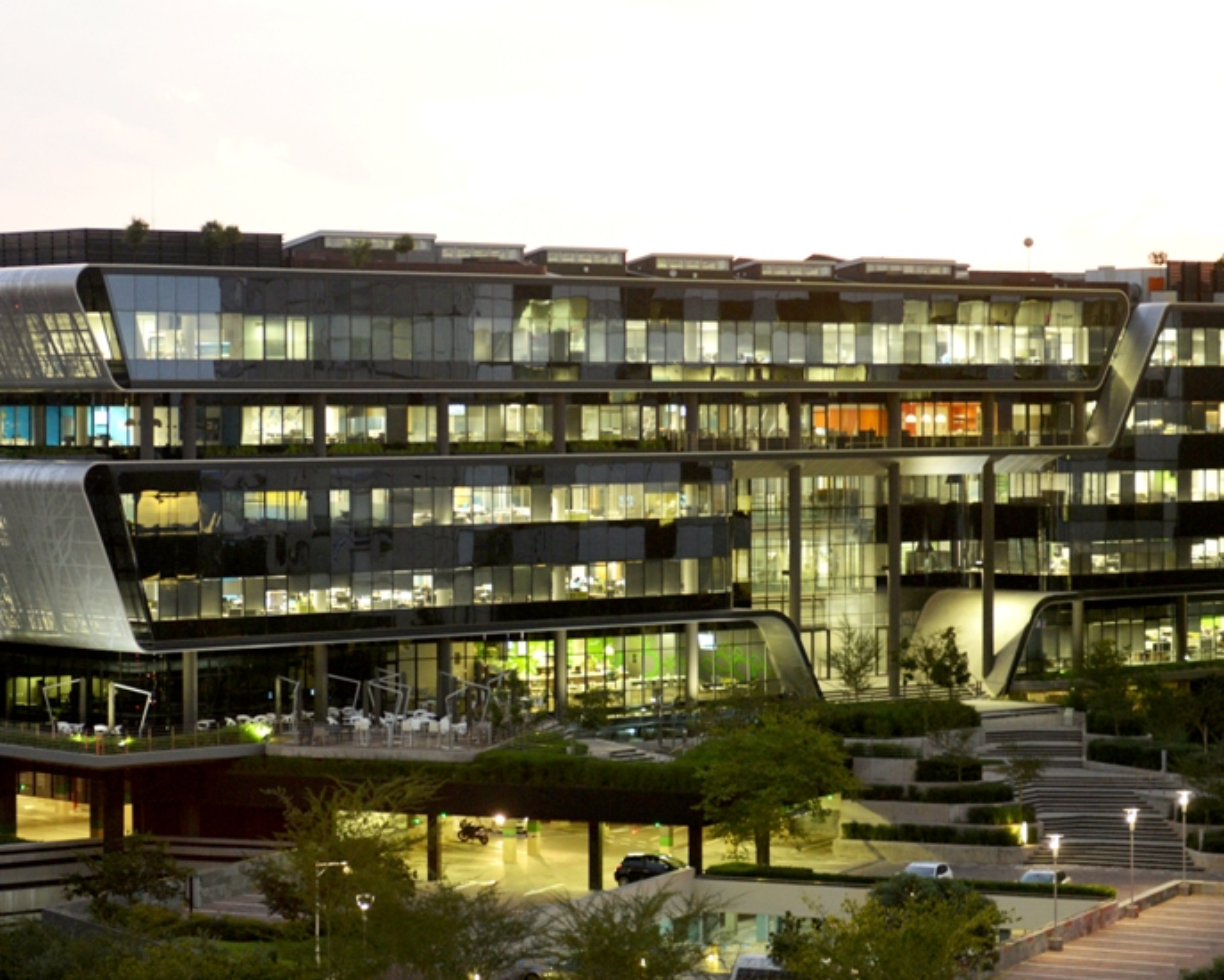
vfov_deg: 13.4
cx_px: 484
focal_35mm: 115
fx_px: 4167
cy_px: 505
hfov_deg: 16.7
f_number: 2.8
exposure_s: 1/20
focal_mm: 70
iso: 1600
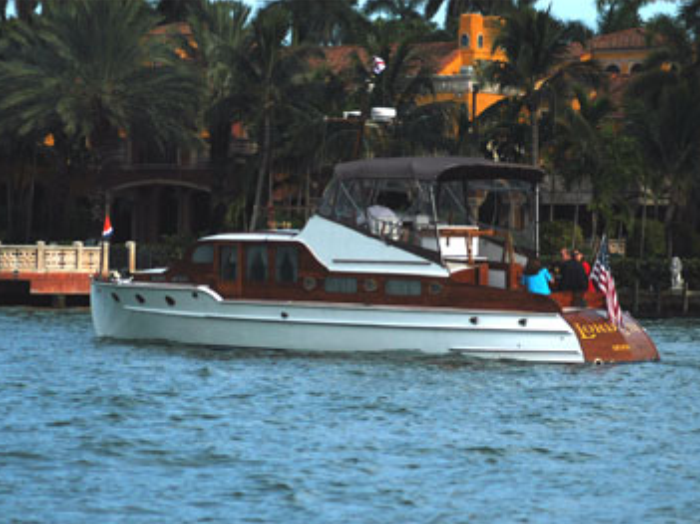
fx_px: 3488
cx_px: 357
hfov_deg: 11.5
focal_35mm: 173
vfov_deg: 8.6
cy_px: 263
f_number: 4.2
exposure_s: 1/1600
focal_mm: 105
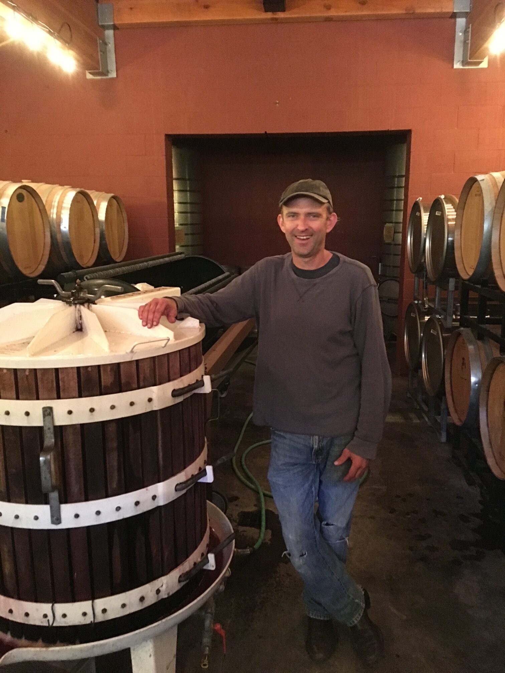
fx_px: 564
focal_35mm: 29
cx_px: 252
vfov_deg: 61.7
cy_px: 336
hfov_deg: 48.2
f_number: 2.2
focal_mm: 4.15
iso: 400
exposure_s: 1/4
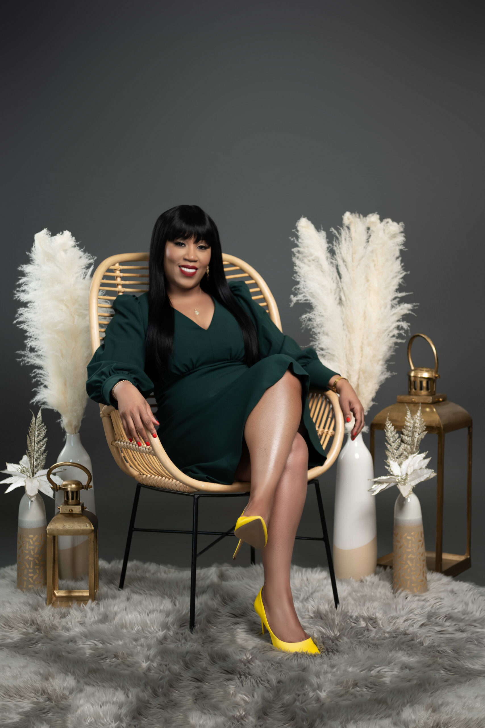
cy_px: 364
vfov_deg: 33.4
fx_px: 1212
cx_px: 242
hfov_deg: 22.6
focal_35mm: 60
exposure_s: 1/125
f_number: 5.6
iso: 100
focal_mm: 60
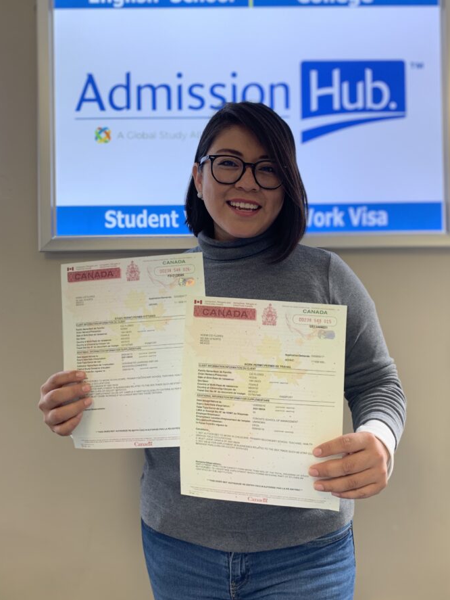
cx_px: 245
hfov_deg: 46.8
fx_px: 520
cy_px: 281
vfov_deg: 59.9
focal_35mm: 30
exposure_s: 1/121
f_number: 1.8
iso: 64
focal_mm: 4.25
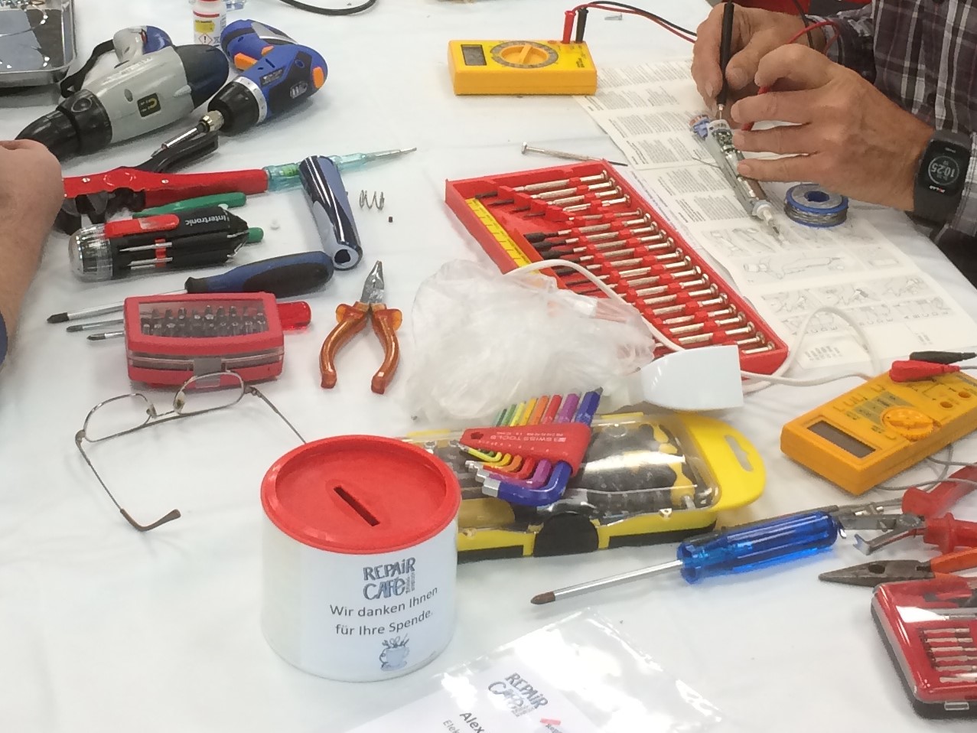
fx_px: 819
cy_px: 366
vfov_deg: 48.2
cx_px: 488
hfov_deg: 61.7
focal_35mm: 29
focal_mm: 4.15
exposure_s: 1/33
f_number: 2.2
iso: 32
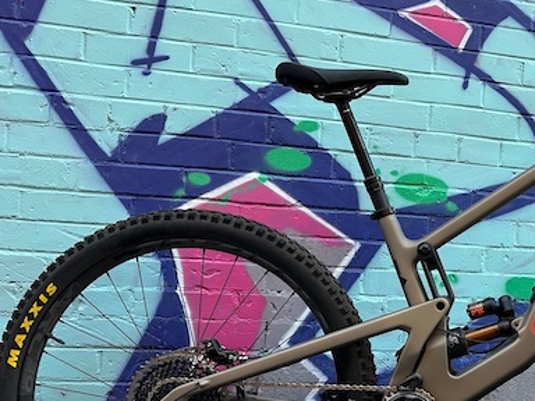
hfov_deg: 35.4
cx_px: 503
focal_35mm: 50
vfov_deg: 29.1
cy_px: 217
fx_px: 773
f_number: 1.78
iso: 80
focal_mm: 6.86
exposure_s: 1/477
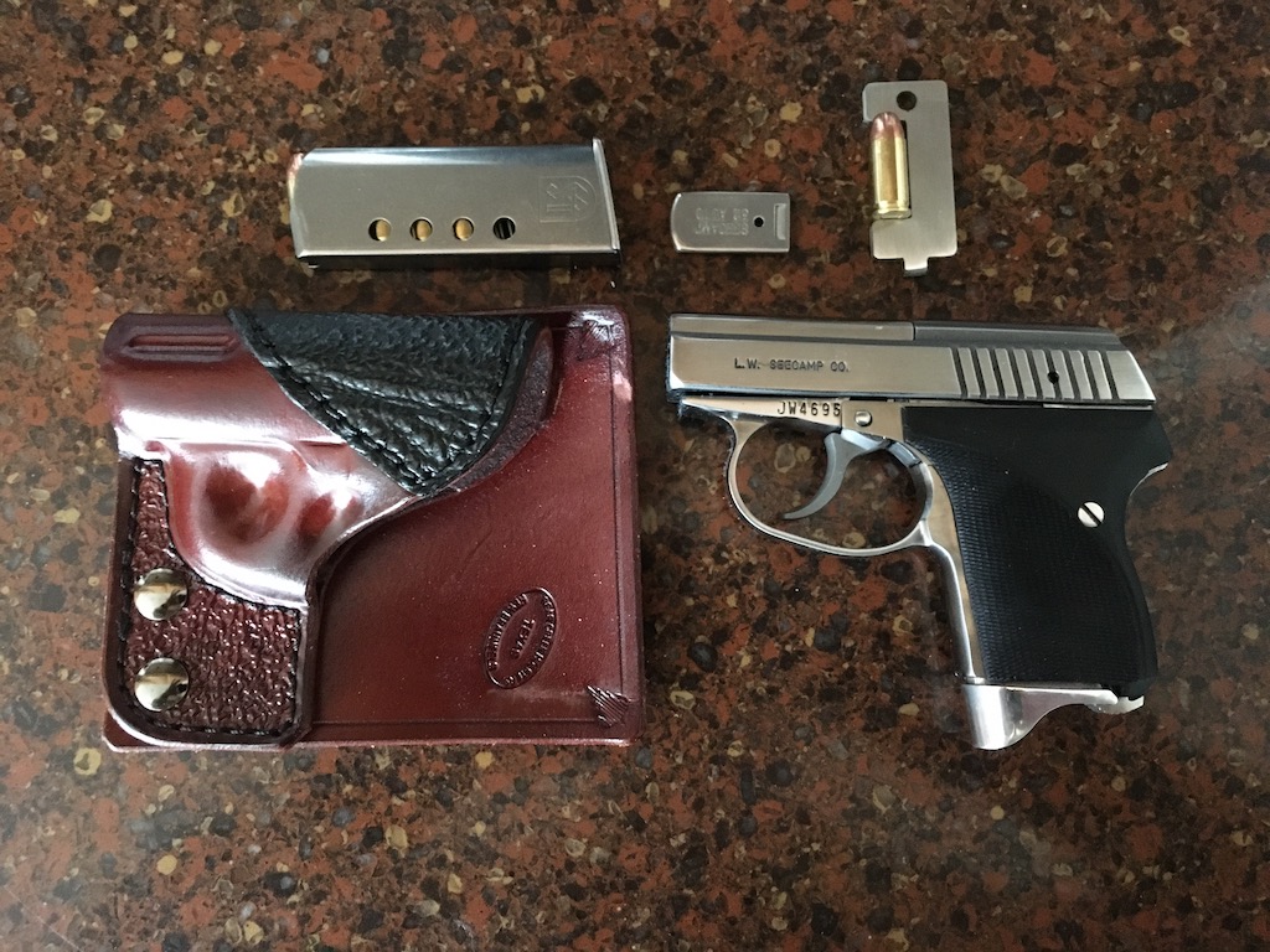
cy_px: 476
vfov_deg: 48.2
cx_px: 635
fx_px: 1064
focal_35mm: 29
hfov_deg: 61.7
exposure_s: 1/15
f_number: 2.2
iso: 320
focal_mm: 4.15
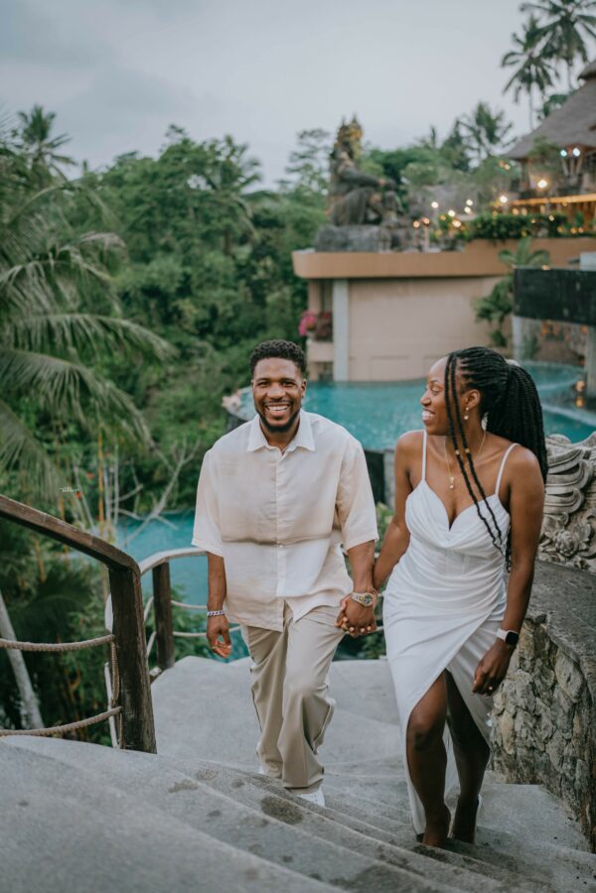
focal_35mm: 35
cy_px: 446
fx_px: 869
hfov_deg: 37.9
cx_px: 298
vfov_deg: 54.4
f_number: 1.6
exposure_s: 1/200
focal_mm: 35
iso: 640
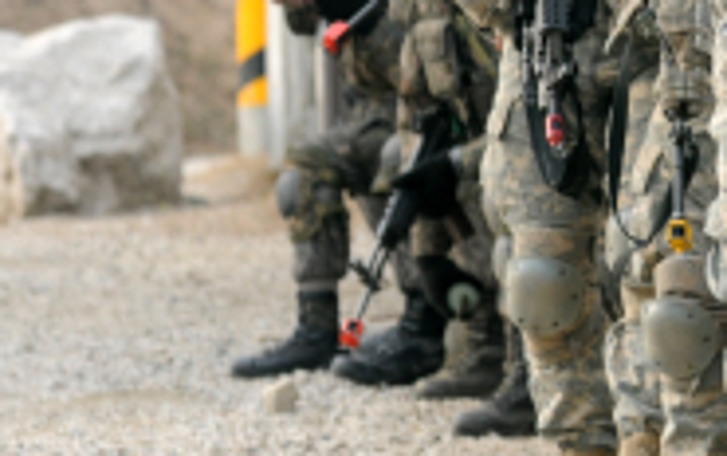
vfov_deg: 2.0
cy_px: -100
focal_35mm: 671
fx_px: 13303
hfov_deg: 3.1
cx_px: 786
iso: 250
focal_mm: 125
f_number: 4.5
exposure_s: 1/400
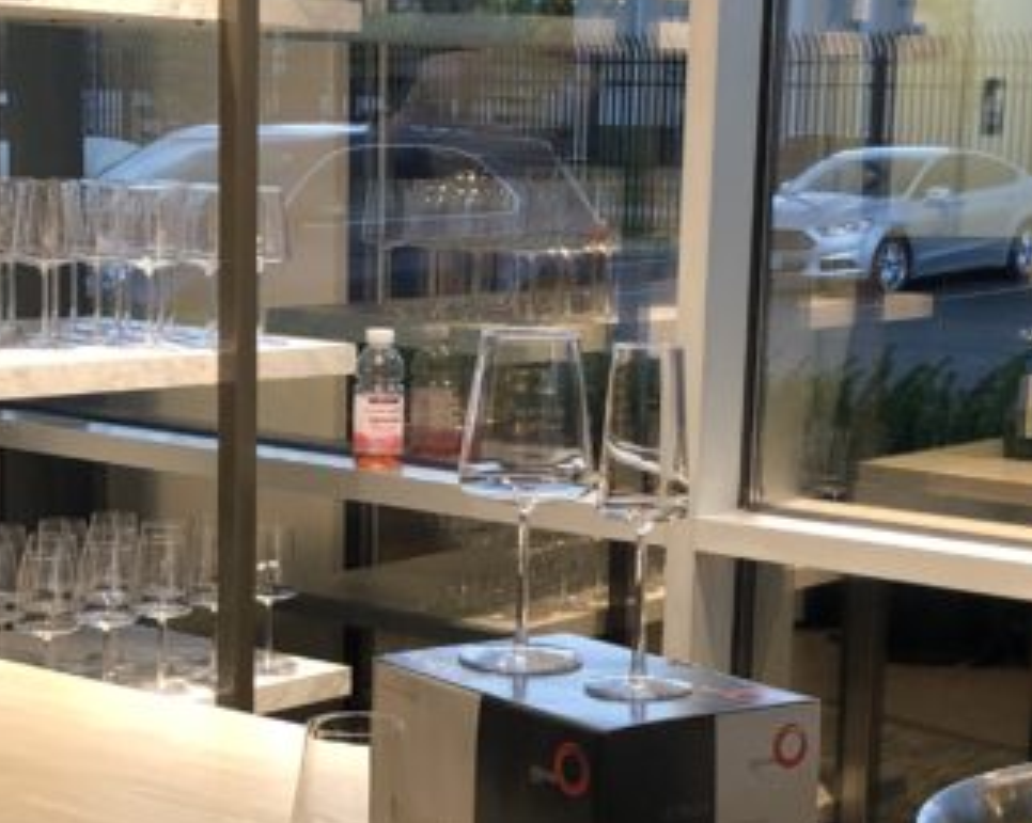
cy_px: 660
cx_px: 526
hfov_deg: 22.5
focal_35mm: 85
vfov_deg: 17.9
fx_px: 2594
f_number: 1.8
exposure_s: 1/30
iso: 32
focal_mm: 4
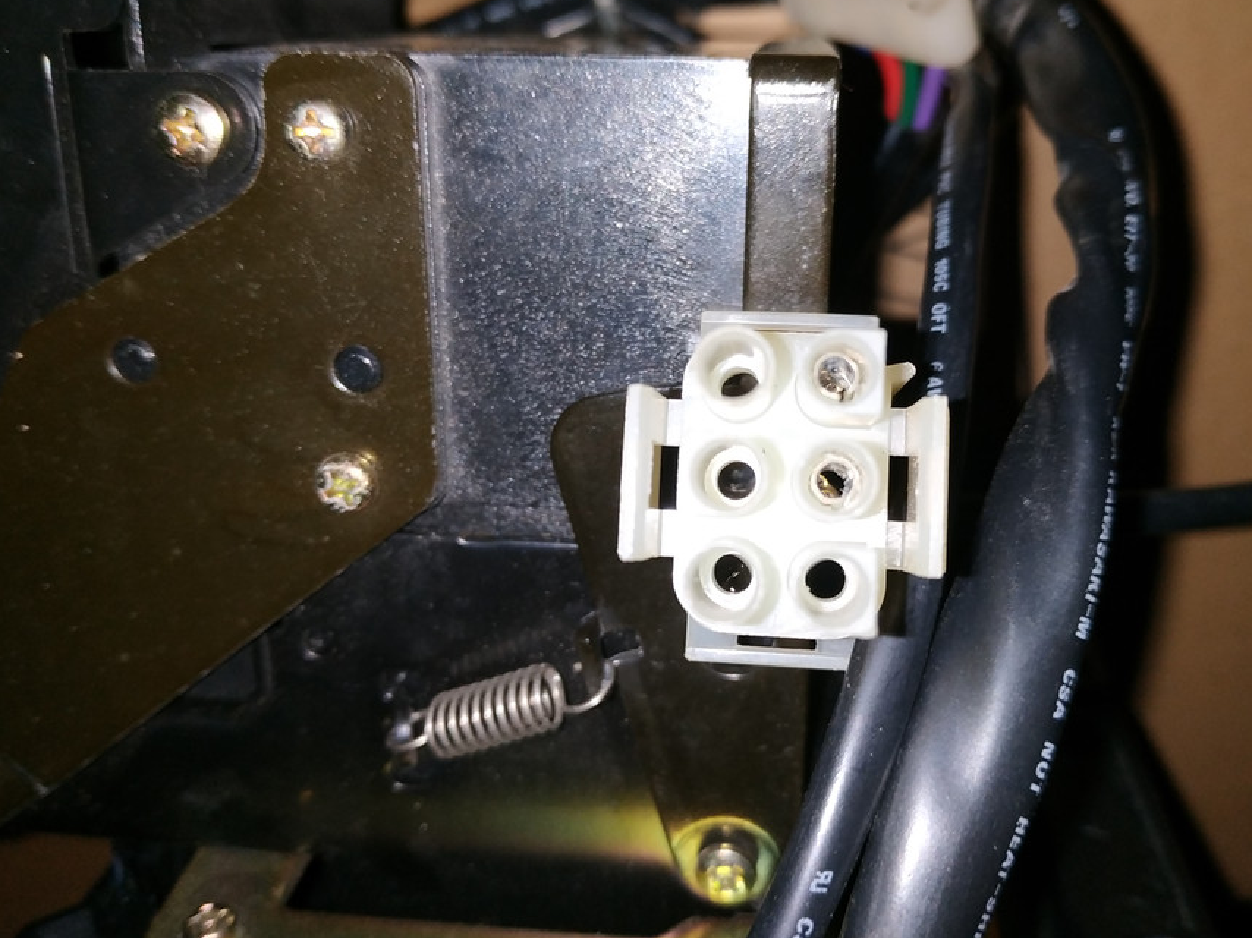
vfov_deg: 46.6
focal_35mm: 30
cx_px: 699
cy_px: 400
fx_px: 1085
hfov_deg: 59.8
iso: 250
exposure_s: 1/40
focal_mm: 3.94
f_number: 1.9
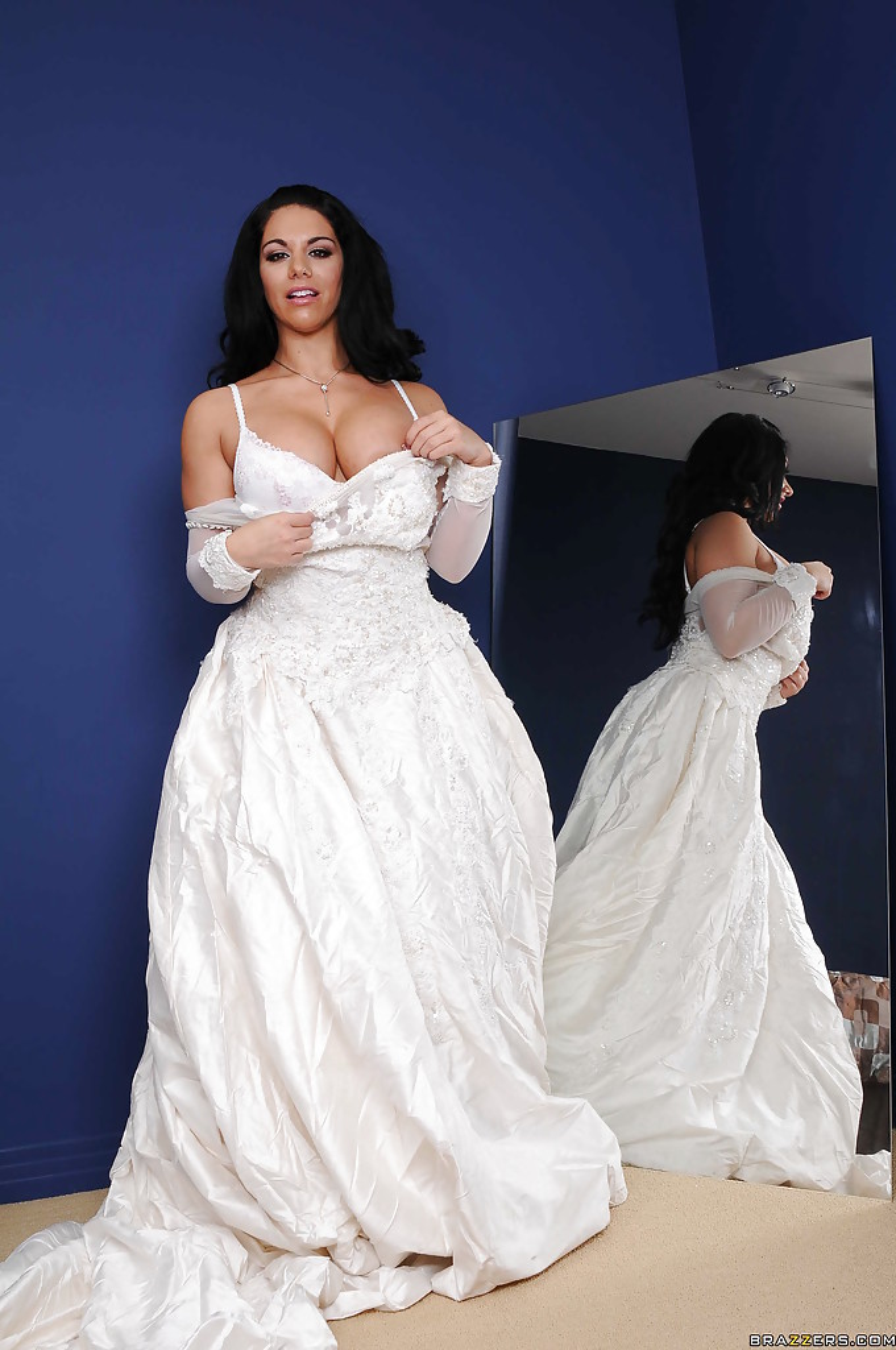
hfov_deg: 34.1
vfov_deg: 49.6
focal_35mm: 39
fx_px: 1460
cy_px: 675
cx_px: 448
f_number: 11
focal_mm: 26
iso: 200
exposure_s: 1/80
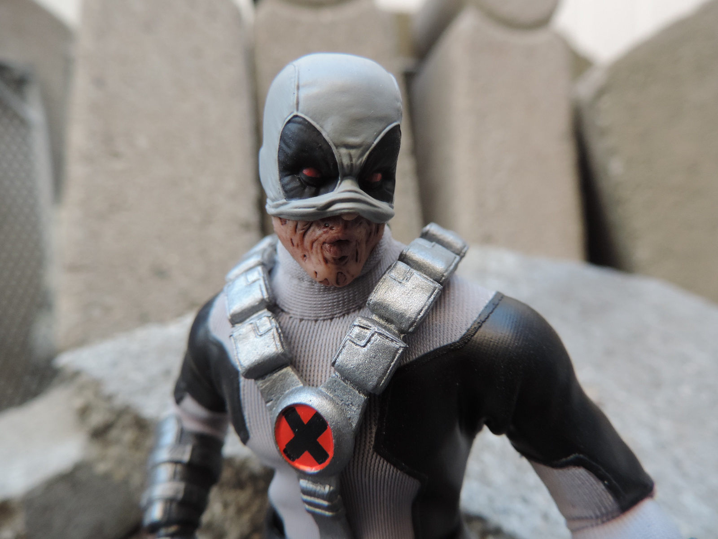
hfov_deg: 71.6
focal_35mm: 24
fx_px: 498
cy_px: 270
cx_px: 359
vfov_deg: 56.8
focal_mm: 4.3
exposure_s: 1/30
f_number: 3
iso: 220
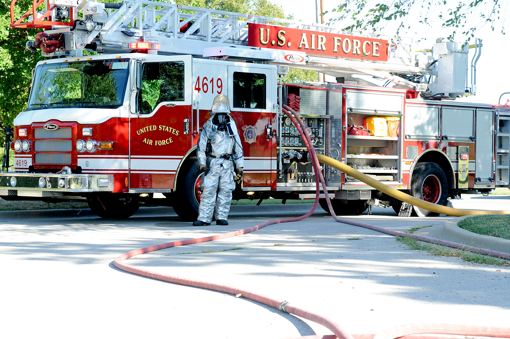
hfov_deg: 36.3
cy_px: 170
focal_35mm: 55
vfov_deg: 24.6
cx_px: 255
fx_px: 779
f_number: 6.3
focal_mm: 55
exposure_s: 1/200
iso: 320
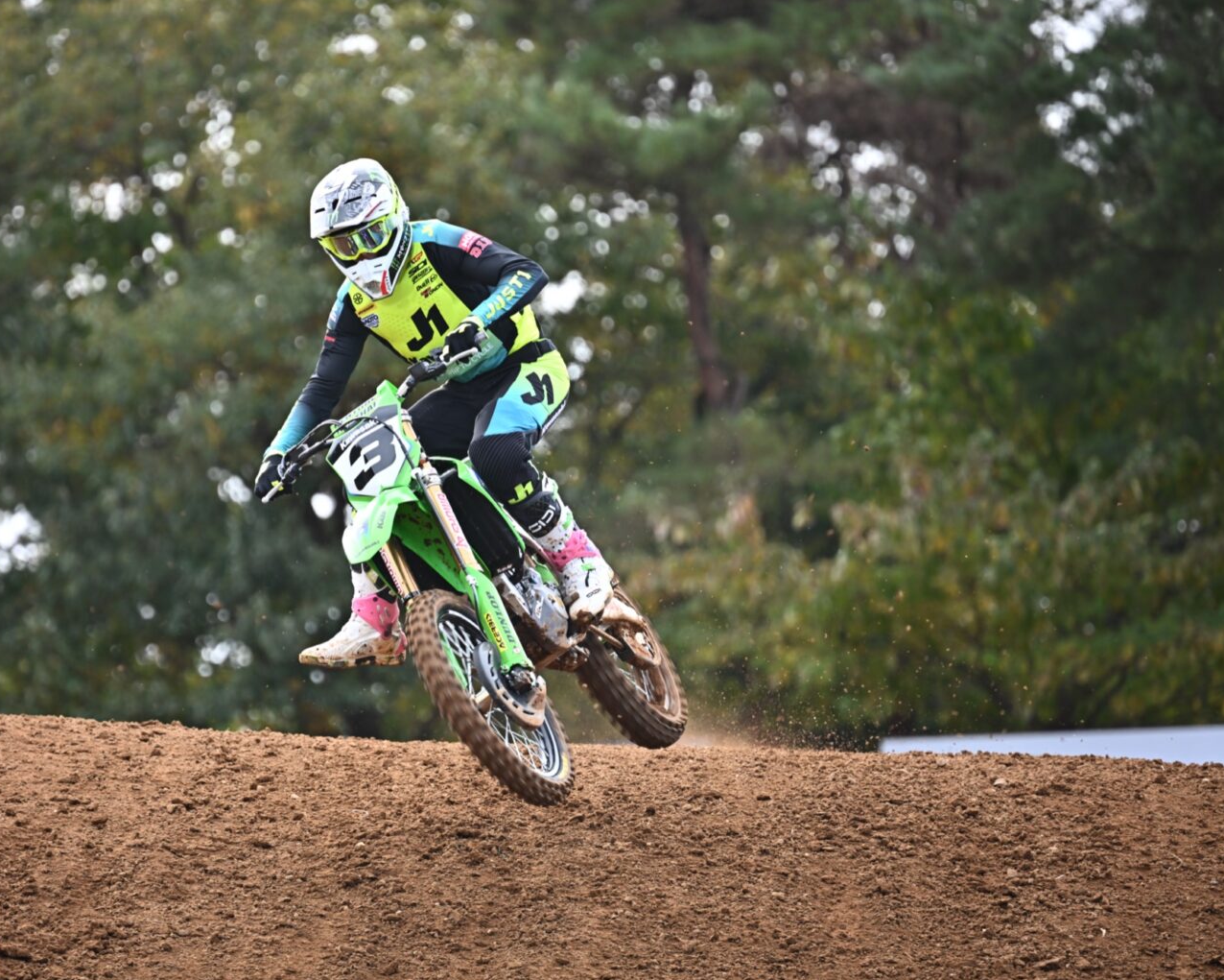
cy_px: 490
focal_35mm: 452
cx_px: 497
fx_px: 16375
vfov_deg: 3.4
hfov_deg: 4.3
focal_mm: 400
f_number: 5.6
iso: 500
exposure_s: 1/640
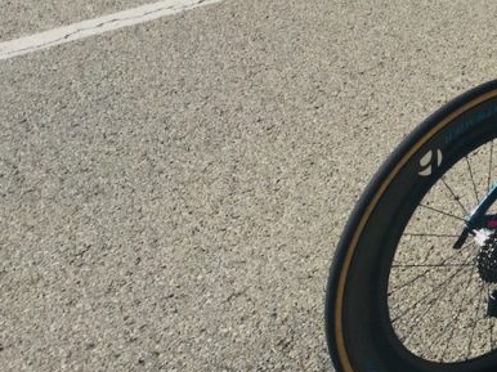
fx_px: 1105
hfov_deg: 23.2
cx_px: 596
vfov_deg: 17.9
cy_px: -115
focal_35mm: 77
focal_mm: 4.15
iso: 32
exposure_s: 1/2825
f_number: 2.2
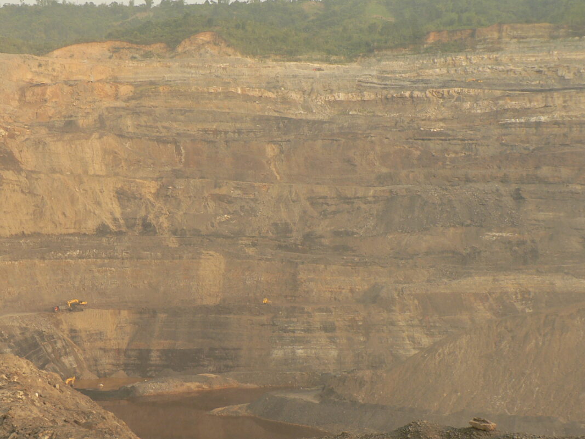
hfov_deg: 30.9
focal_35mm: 62
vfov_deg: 23.6
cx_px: 175
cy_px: 244
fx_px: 1048
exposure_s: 1/160
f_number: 4
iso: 80
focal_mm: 7.2
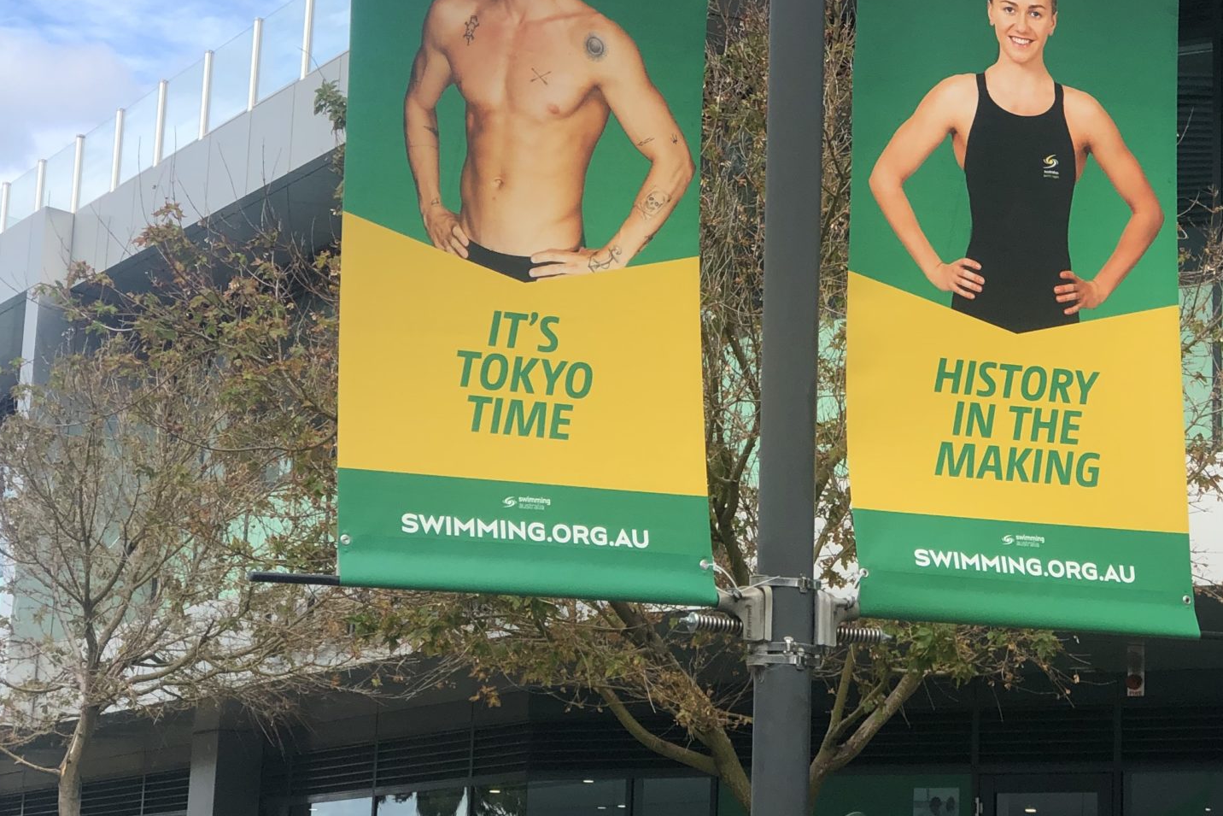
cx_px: 806
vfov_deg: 12.8
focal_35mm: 106
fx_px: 3601
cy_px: 78
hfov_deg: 19.2
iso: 20
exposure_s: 1/353
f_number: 2.8
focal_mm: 6.6
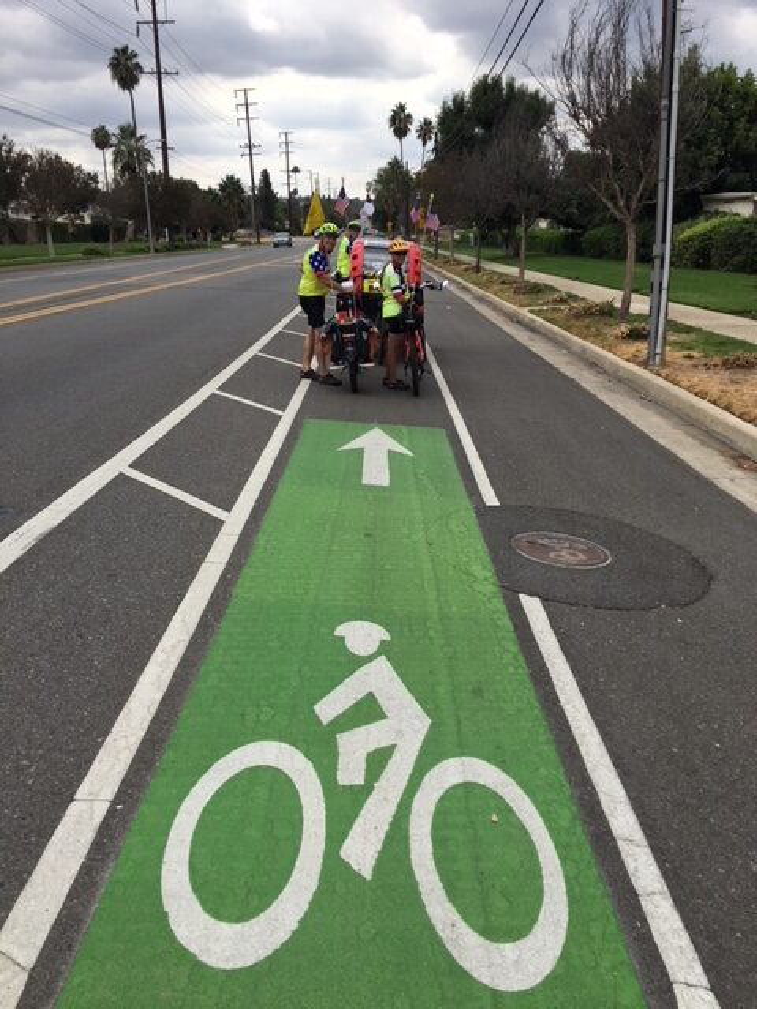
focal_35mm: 29
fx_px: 846
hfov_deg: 48.2
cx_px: 378
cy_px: 504
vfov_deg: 61.7
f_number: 2.2
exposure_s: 1/1261
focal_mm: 4.15
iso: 25
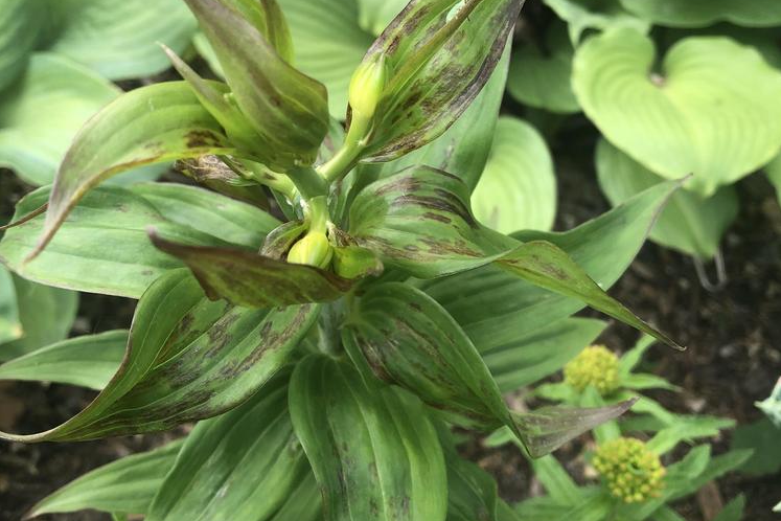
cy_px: 200
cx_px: 391
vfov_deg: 34.1
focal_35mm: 39
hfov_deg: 49.6
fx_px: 846
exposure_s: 1/282
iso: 20
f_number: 1.8
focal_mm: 3.99
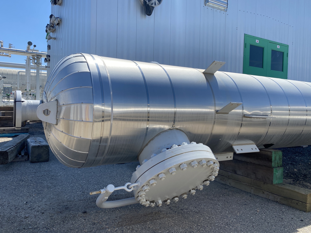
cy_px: 114
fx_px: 243
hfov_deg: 65.3
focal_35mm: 27
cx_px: 153
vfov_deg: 51.3
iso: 32
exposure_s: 1/2463
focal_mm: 4.25
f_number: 1.8
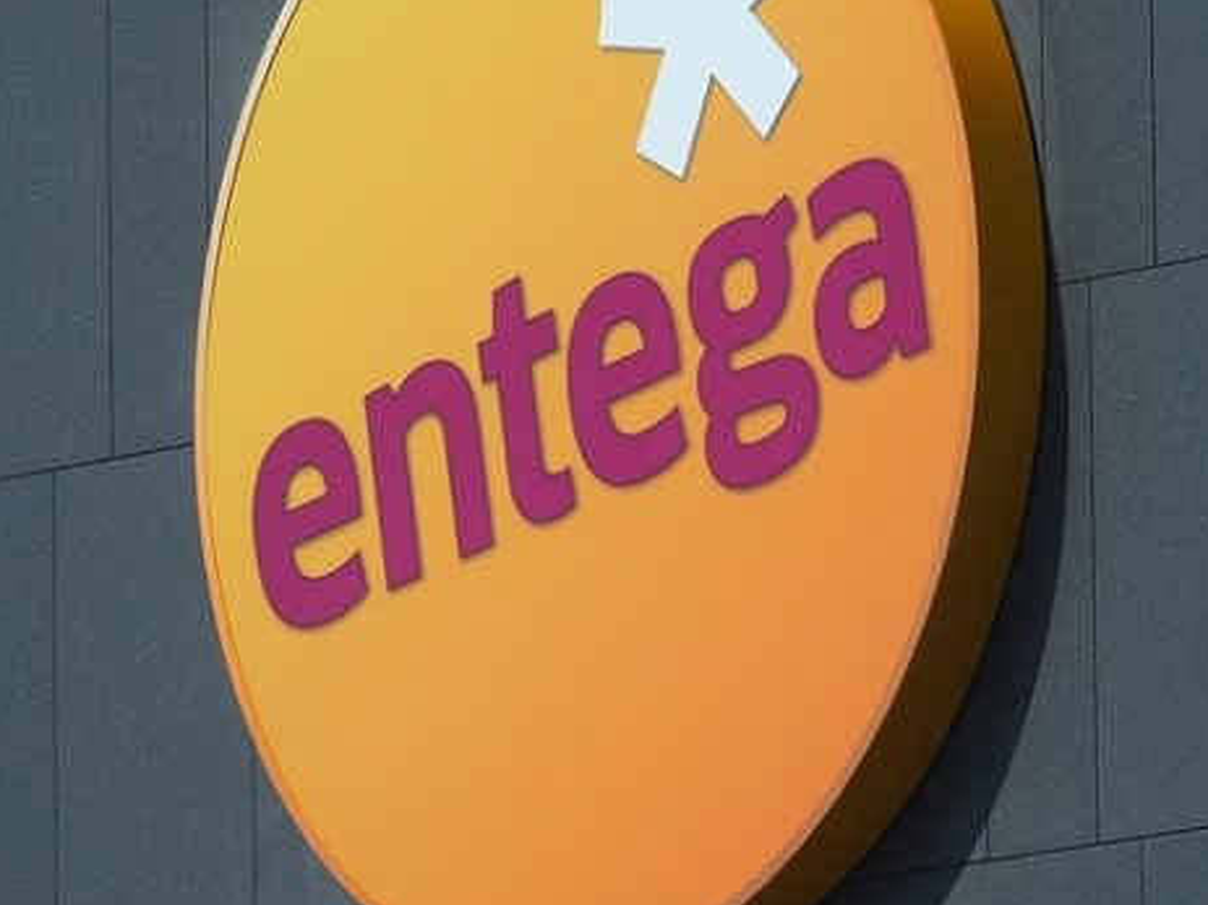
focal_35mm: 498
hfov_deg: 4.0
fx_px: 17374
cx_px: 532
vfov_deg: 3.0
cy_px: 391
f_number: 5
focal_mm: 64.3
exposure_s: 1/800
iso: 100
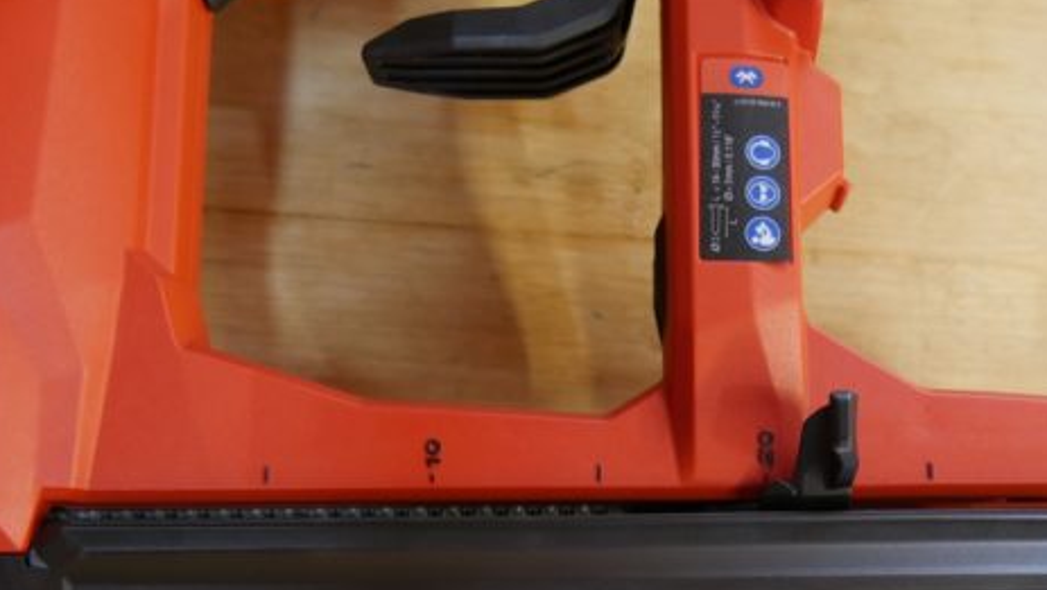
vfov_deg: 21.2
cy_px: 479
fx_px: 1555
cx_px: 648
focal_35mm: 56
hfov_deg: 37.0
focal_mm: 19
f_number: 3.8
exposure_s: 1/60
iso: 1250
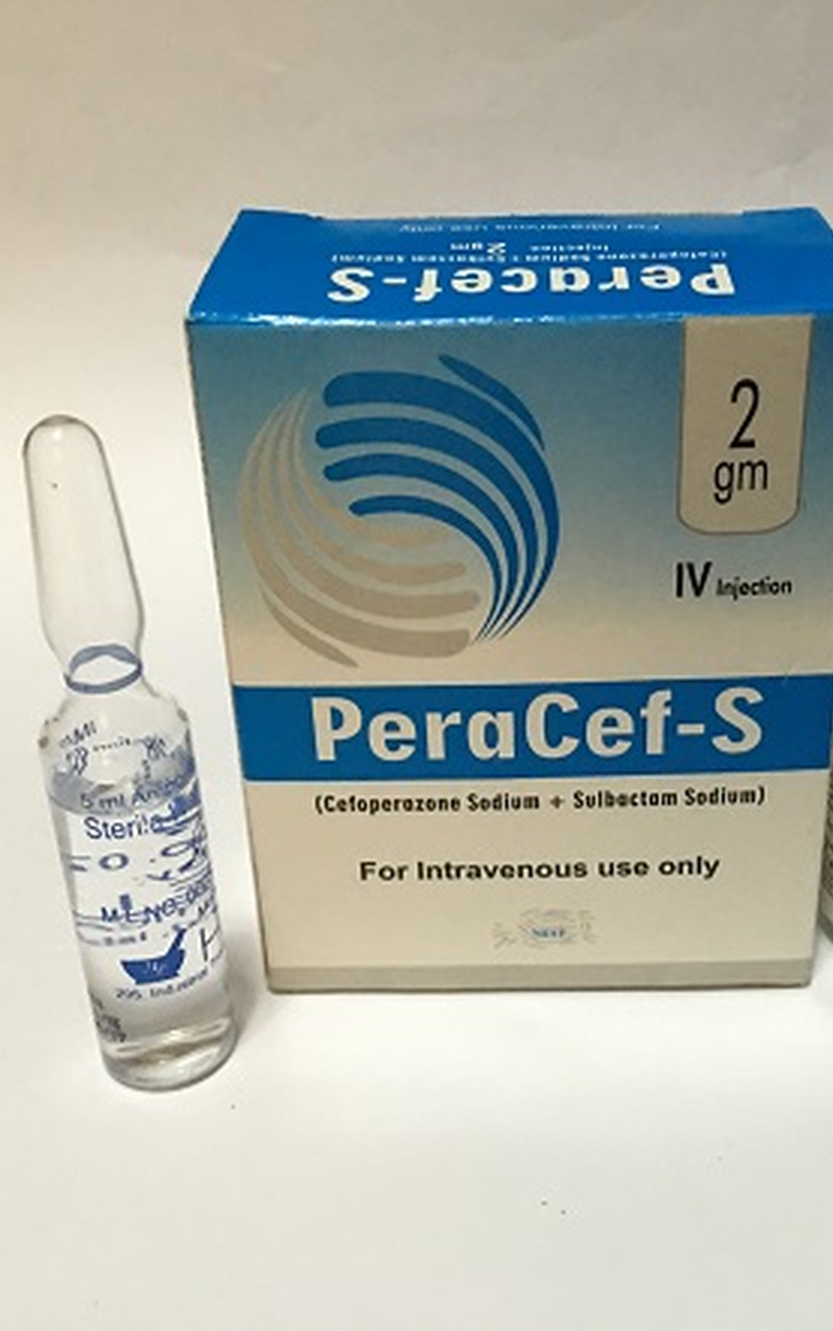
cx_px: 555
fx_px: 1525
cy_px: 661
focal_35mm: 42
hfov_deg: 30.3
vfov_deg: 47.2
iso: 125
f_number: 2.2
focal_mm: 4.15
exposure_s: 1/8
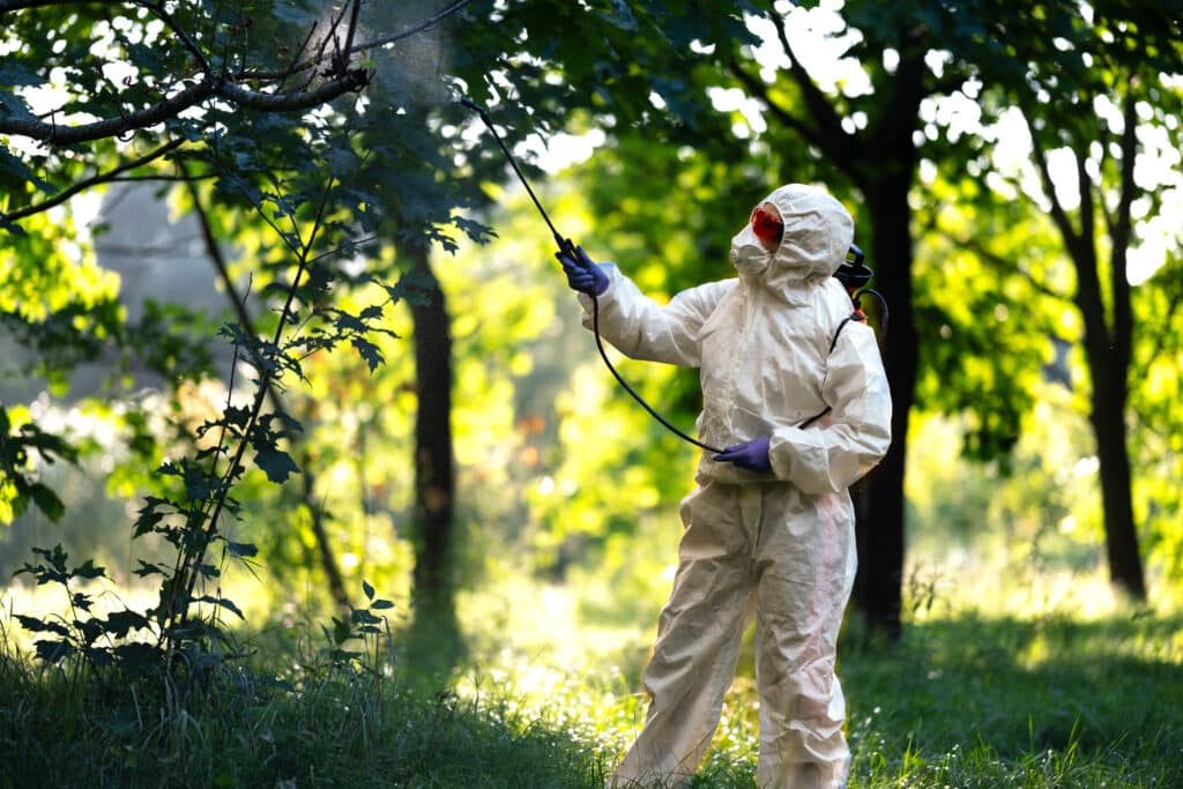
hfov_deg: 18.1
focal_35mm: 113
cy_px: 394
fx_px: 3714
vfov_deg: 12.1
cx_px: 592
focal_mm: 75
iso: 200
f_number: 1.2
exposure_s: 1/1900
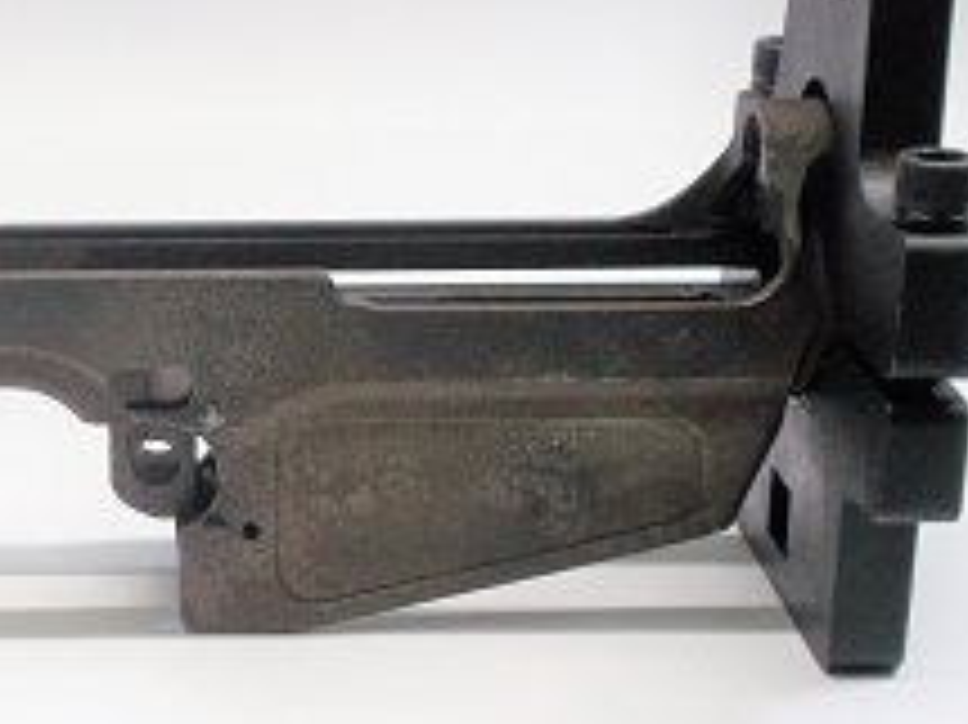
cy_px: 373
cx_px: 243
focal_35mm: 82
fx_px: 2292
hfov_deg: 23.6
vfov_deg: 18.0
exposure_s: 1/30
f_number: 4.2
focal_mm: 7.9
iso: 125
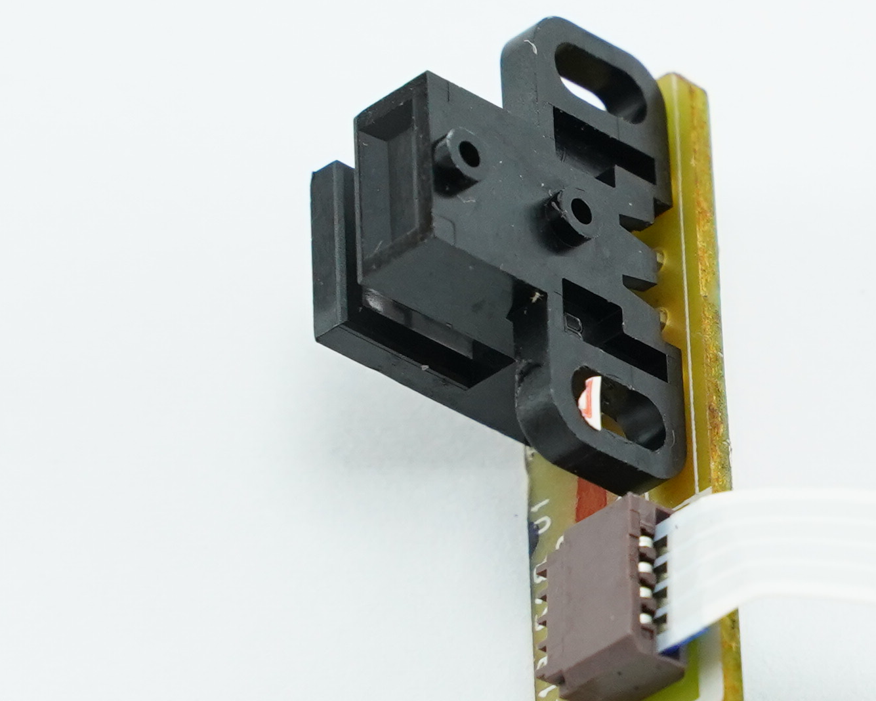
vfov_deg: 5.0
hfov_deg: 6.2
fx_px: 8037
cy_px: 407
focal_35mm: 310
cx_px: 928
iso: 1600
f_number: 10
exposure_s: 1/500
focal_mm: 75
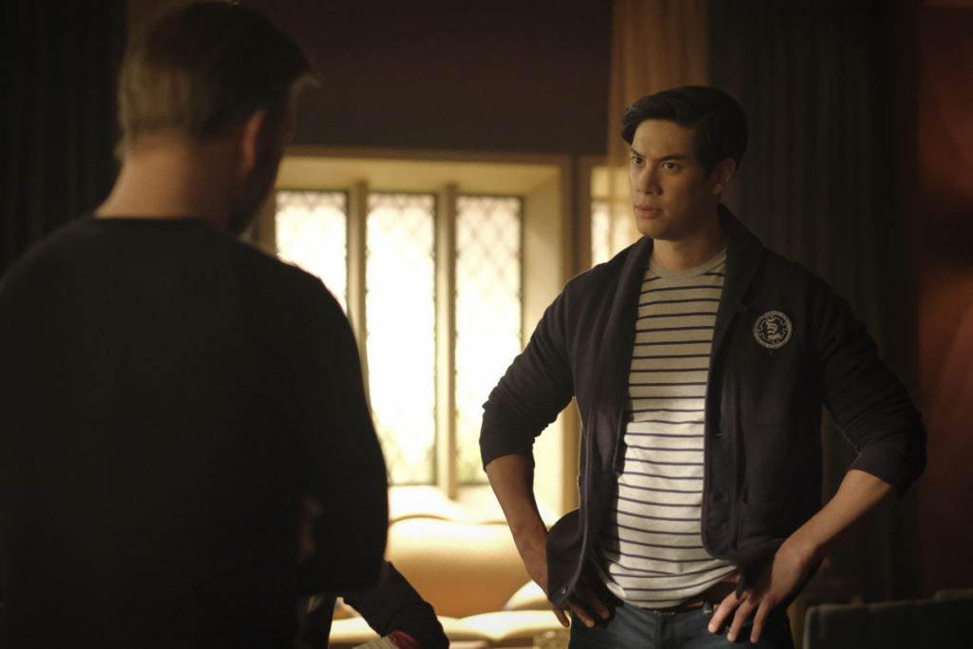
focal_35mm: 84
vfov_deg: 16.3
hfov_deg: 24.2
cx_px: 486
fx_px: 2270
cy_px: 324
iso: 3200
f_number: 1.8
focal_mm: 56
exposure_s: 1/125
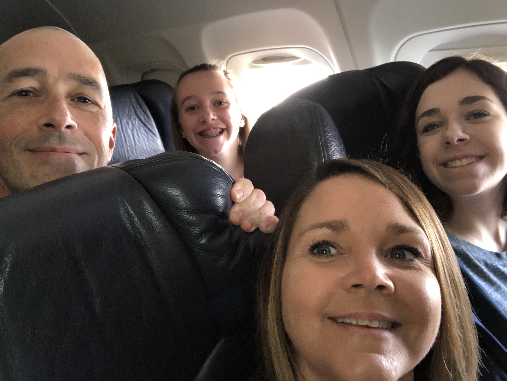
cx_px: 254
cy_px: 190
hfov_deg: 56.8
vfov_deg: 44.2
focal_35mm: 32
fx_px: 469
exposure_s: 1/33
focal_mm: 2.87
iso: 200
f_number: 2.2
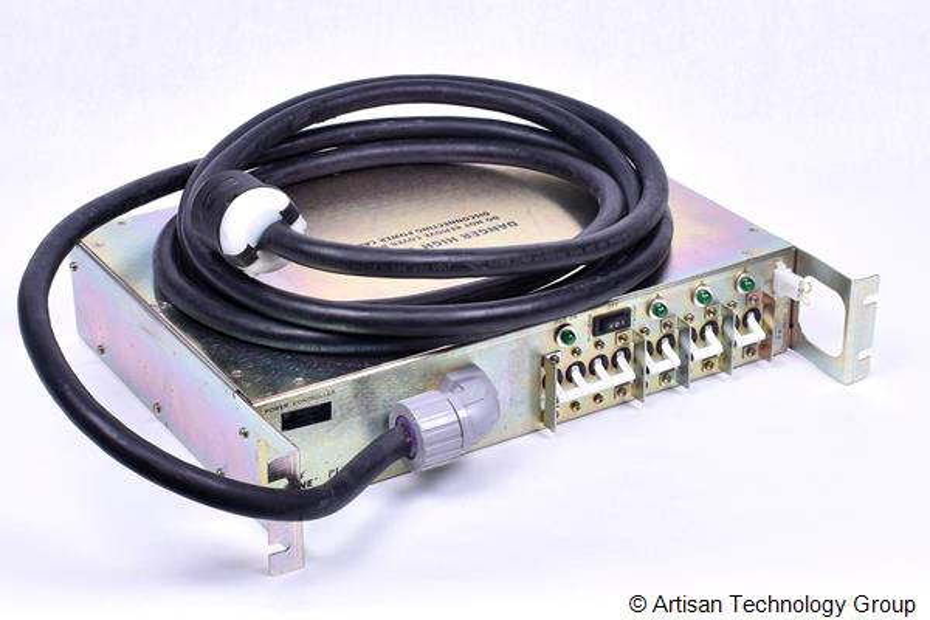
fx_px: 1085
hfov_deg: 46.4
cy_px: 310
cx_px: 465
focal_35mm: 42
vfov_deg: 31.9
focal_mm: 28
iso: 200
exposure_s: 1/200
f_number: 11
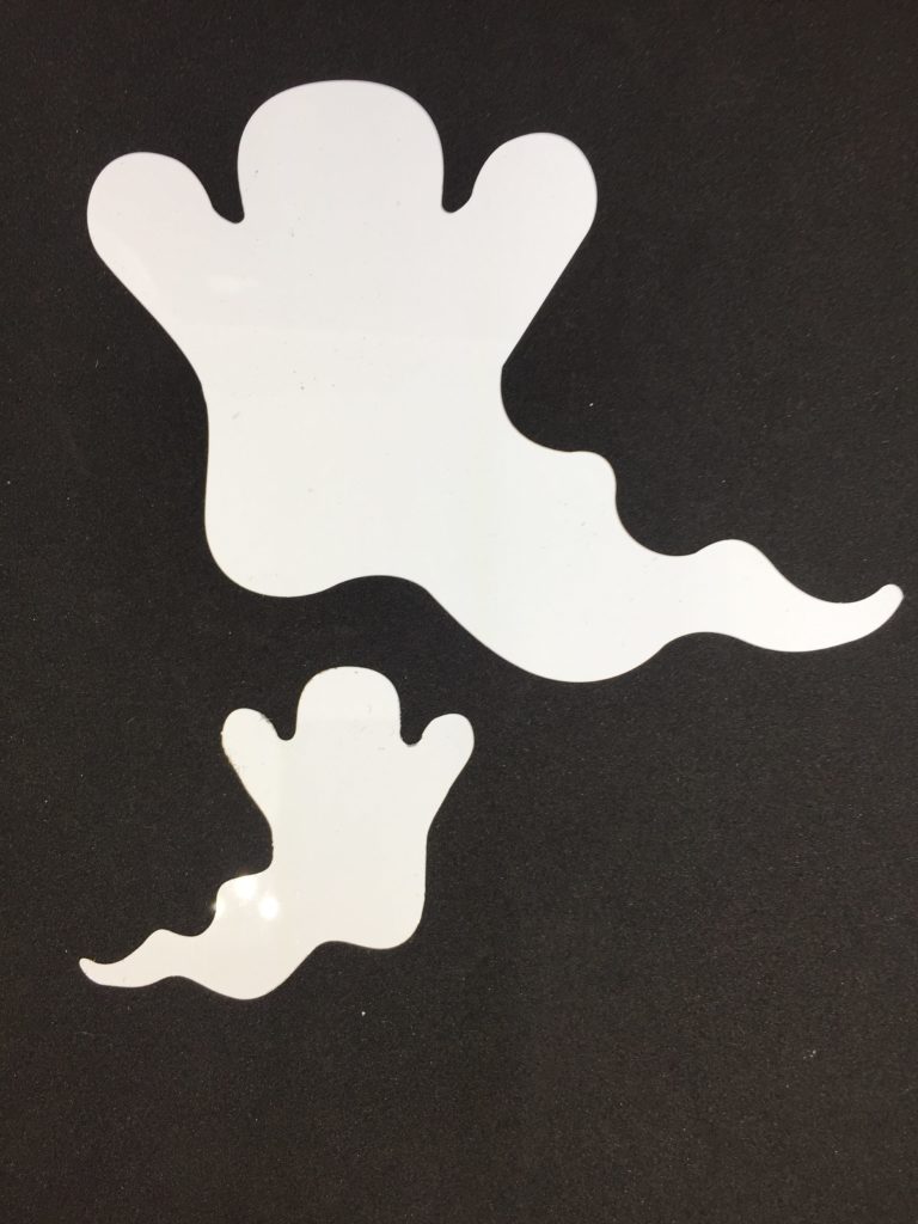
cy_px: 612
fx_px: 1025
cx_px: 459
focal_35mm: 29
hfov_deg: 48.2
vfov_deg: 61.7
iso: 40
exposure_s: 1/50
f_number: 2.2
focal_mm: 4.15
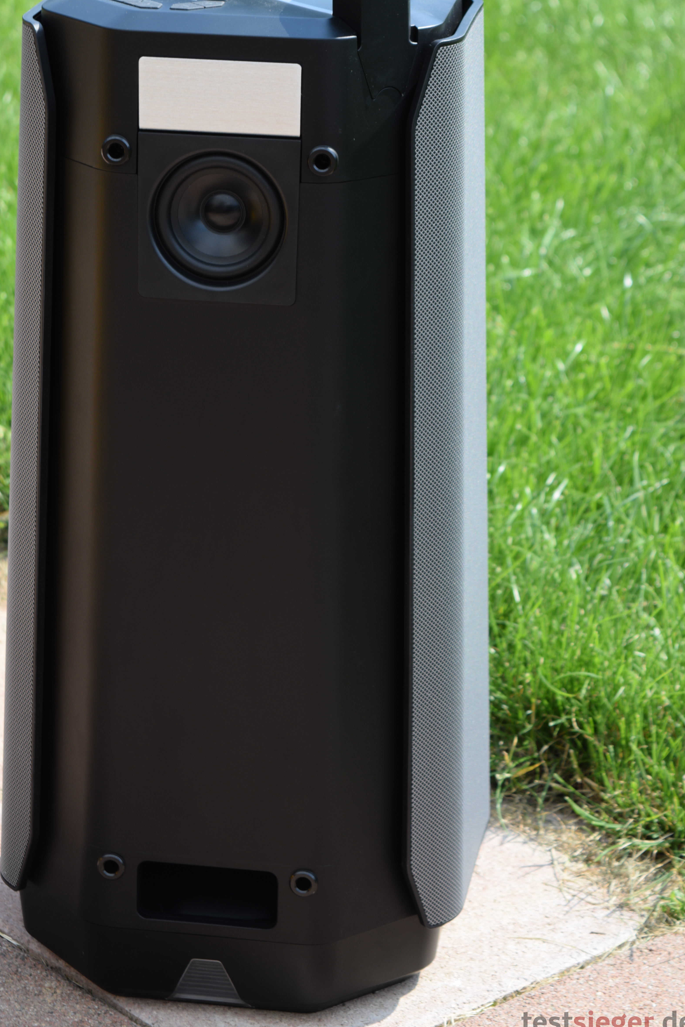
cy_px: 397
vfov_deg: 19.3
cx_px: 258
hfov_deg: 13.0
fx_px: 3015
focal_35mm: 106
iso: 100
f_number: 7.1
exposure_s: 1/200
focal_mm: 55
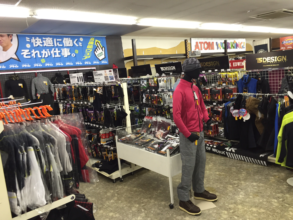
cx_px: 146
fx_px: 245
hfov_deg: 61.7
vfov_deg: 48.2
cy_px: 110
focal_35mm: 29
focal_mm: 4.15
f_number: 2.2
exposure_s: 1/30
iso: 50
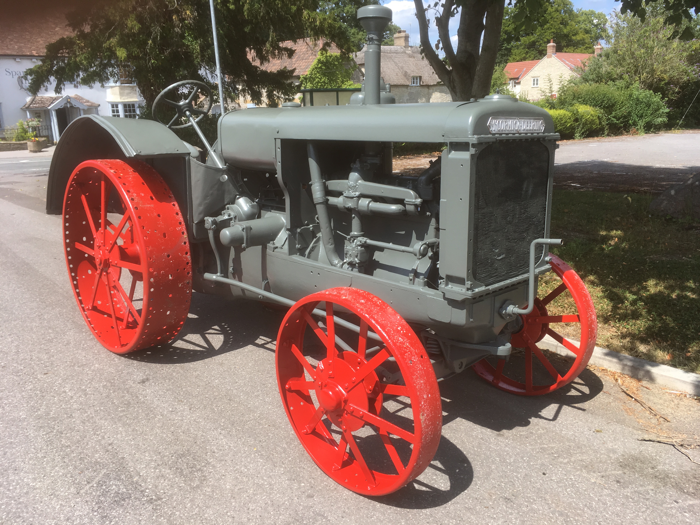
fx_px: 586
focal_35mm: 29
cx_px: 350
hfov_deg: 61.7
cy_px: 262
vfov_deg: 48.2
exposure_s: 1/699
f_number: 2.2
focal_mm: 4.15
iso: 25
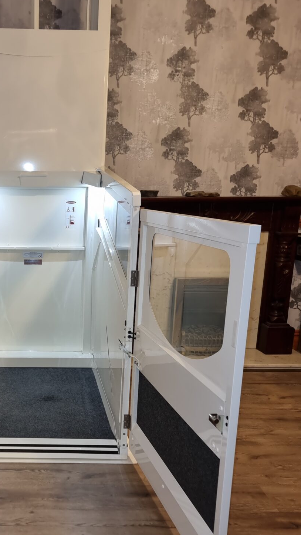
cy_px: 321
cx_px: 31
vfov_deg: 53.6
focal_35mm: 37
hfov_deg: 30.6
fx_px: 525
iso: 274
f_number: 1.8
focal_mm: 6.7
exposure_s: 1/25
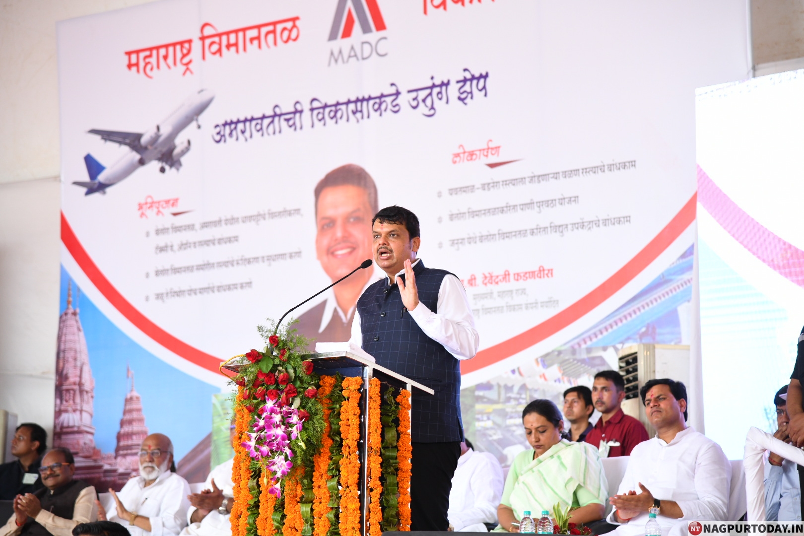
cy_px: 268
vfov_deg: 12.2
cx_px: 402
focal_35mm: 112
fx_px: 2501
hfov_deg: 18.3
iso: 800
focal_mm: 112
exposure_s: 1/125
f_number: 4
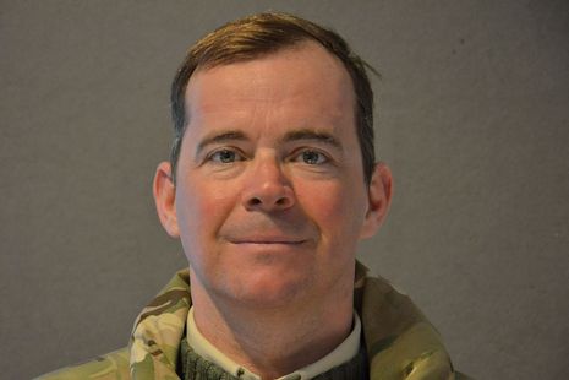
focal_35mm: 158
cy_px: 190
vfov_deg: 8.7
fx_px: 2489
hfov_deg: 13.0
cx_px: 284
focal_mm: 105
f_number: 7.1
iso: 1100
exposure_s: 1/20
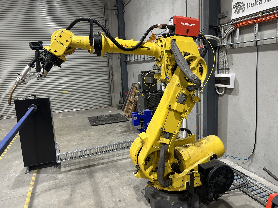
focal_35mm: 25
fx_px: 201
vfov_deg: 54.9
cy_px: 103
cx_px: 140
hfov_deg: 69.4
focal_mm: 6.86
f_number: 1.78
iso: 125
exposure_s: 1/50
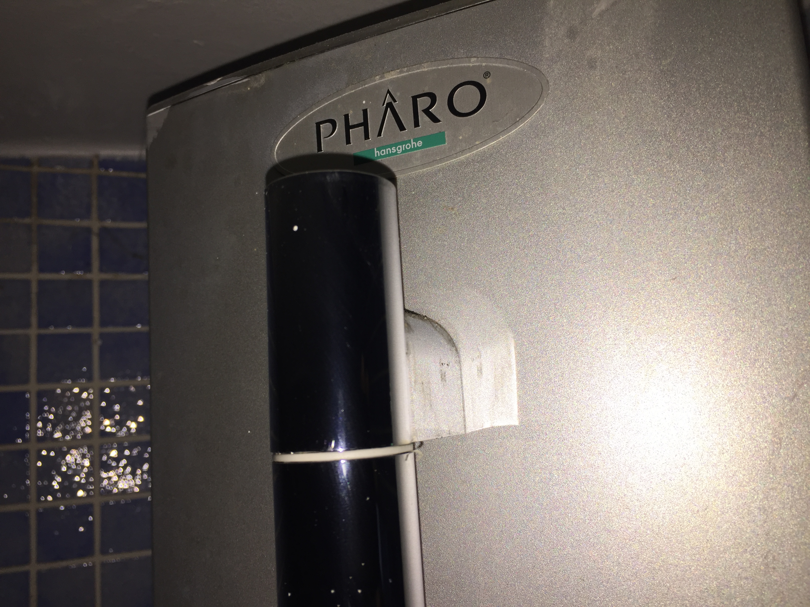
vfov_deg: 48.2
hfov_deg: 61.7
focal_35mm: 29
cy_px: 304
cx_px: 405
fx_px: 679
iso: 32
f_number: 2.2
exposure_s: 1/295
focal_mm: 4.15
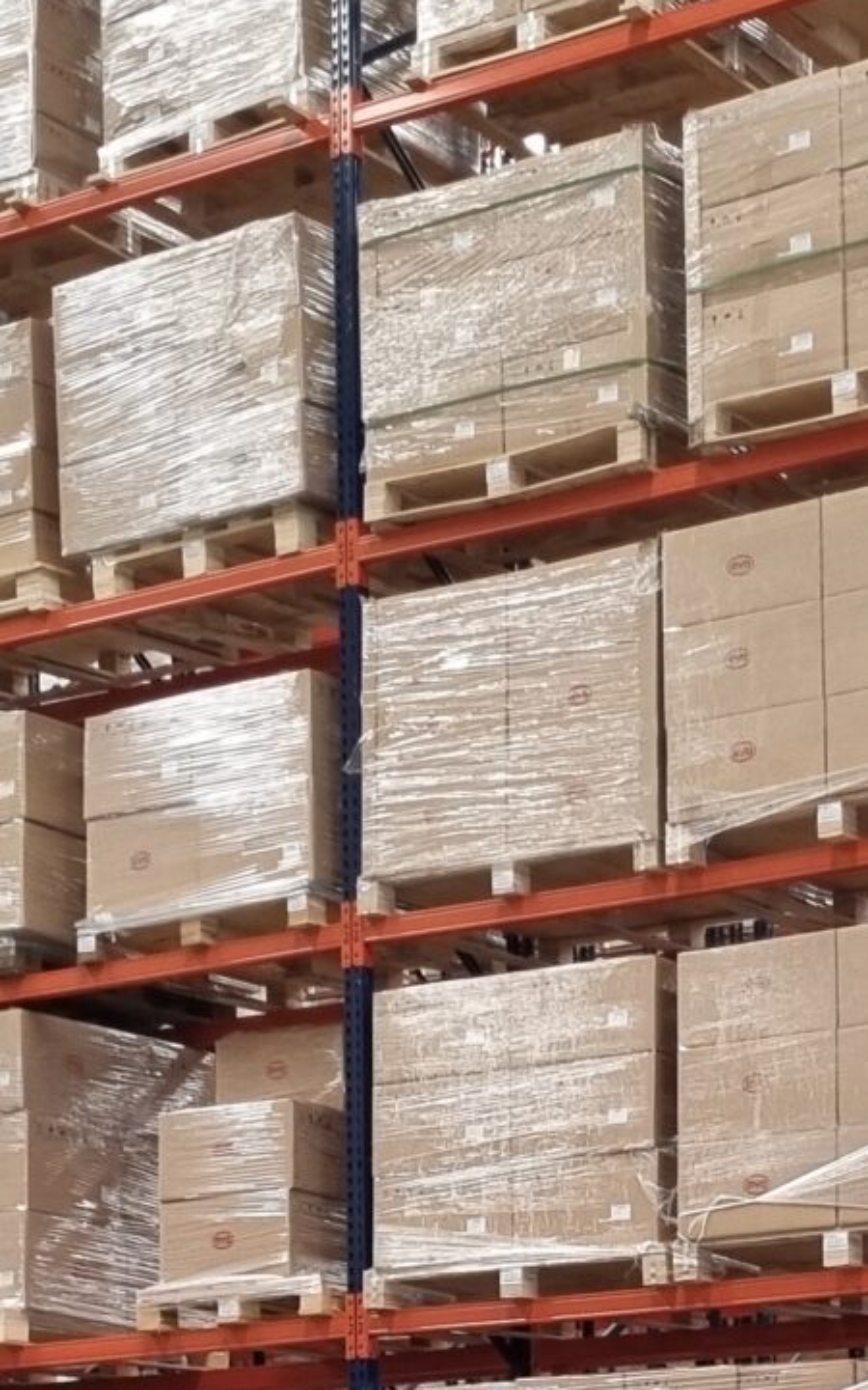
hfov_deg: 13.3
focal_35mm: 98
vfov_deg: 19.6
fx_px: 3709
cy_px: 1772
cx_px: 741
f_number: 1.8
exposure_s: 1/40
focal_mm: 5.4
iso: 320
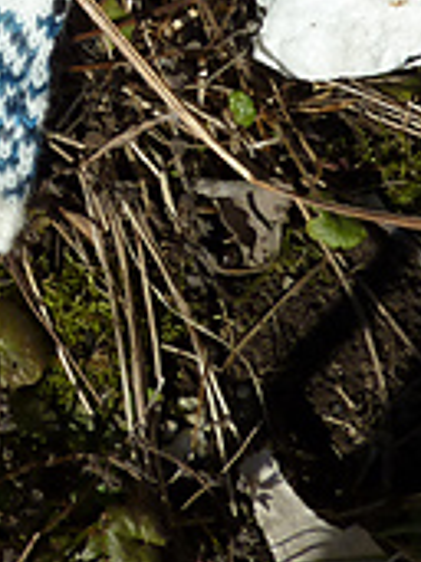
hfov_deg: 18.2
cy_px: -66
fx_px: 1185
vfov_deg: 24.7
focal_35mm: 73
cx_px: -189
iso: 80
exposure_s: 1/400
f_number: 5.6
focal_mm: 4.1
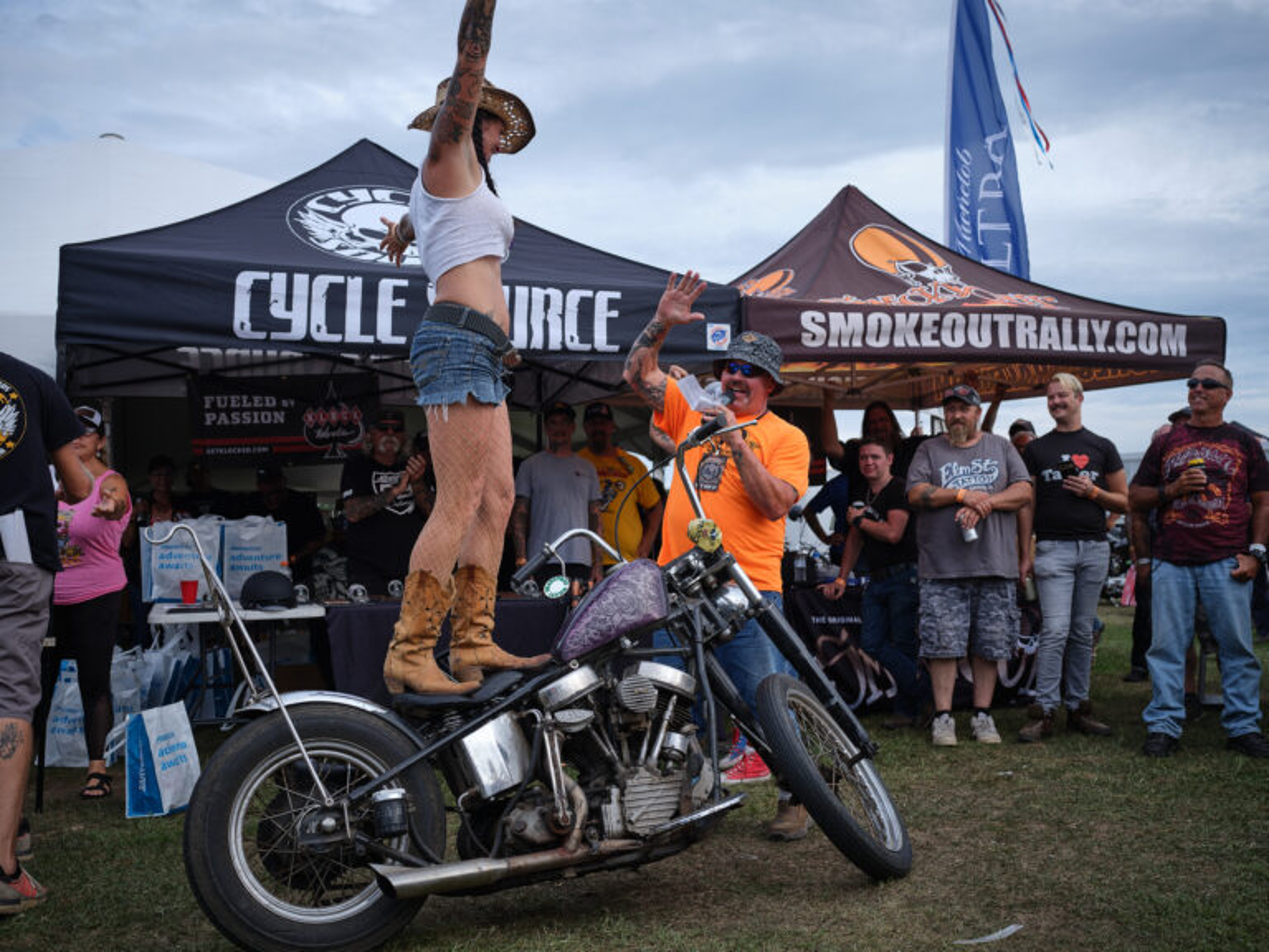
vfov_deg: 39.7
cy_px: 476
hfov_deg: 51.4
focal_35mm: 36
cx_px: 634
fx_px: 1320
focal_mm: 45
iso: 200
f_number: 5.6
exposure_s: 1/300
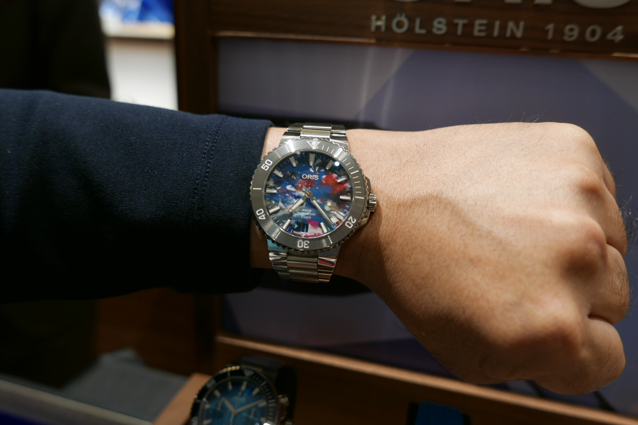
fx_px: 478
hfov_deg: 67.4
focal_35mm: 27
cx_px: 328
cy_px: 205
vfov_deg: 47.9
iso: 200
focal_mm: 11.7
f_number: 2.5
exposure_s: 1/125
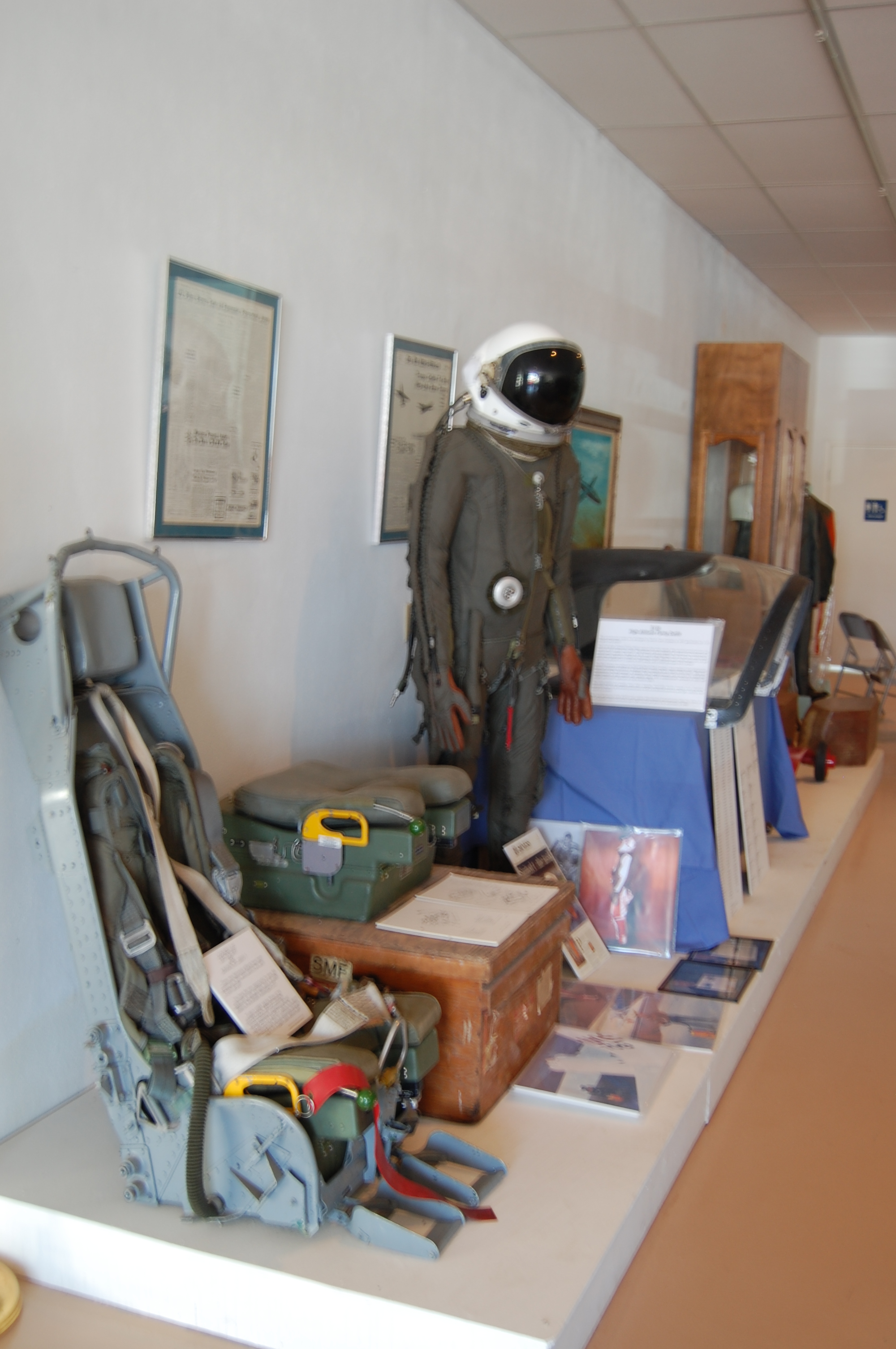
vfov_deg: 49.6
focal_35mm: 39
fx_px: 1459
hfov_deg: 34.1
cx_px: 448
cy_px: 674
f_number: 4.5
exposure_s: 1/10
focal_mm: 26
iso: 200
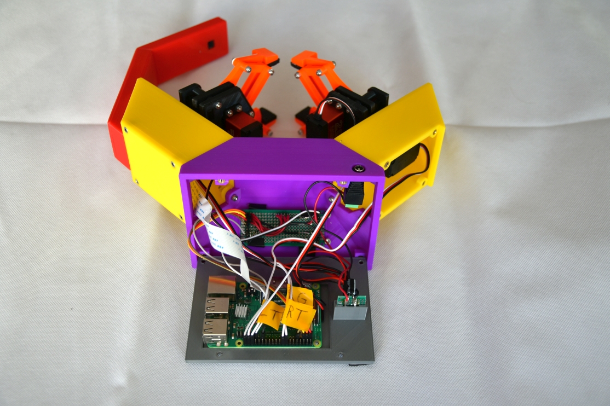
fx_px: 610
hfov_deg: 53.1
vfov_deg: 36.9
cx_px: 305
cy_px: 203
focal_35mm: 36
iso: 180
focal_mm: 24
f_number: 3
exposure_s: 1/40
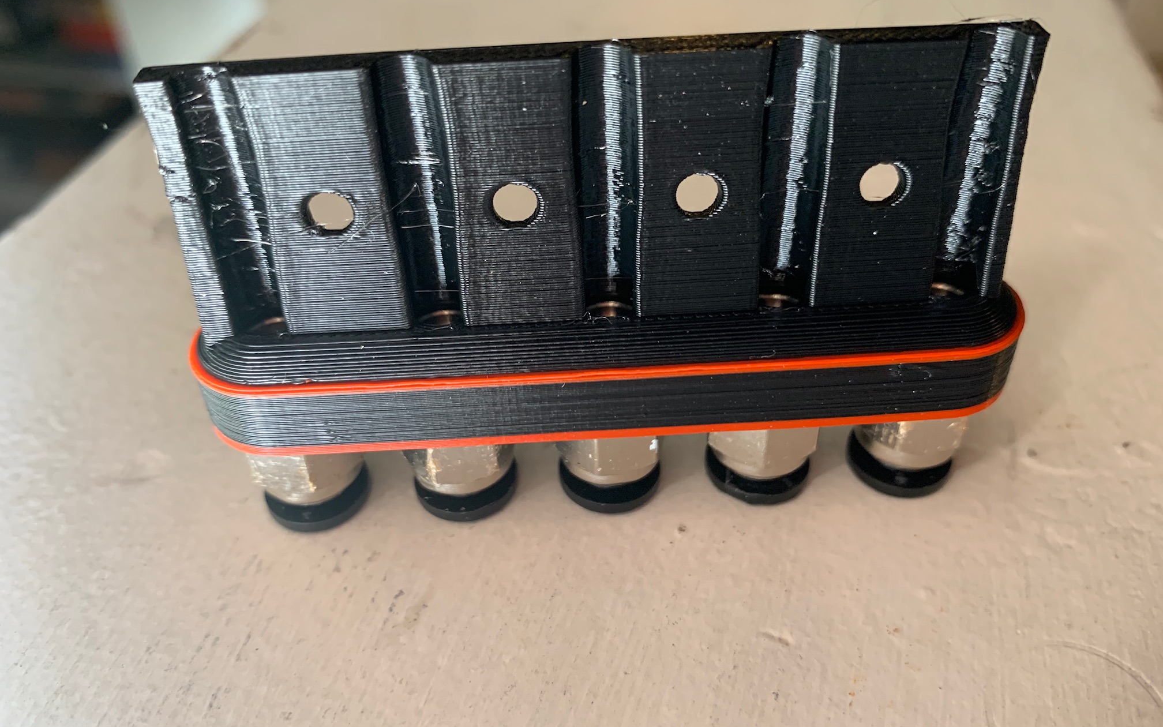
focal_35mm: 28
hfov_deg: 66.5
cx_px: 582
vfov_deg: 44.5
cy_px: 354
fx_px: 887
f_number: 1.8
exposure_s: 1/73
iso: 100
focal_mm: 4.25
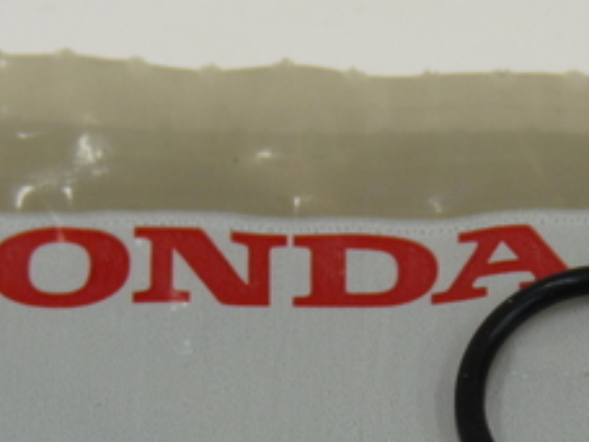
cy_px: 470
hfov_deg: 7.0
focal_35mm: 283
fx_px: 4815
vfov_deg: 5.2
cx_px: 470
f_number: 3.6
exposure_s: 1/40
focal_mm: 18
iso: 125
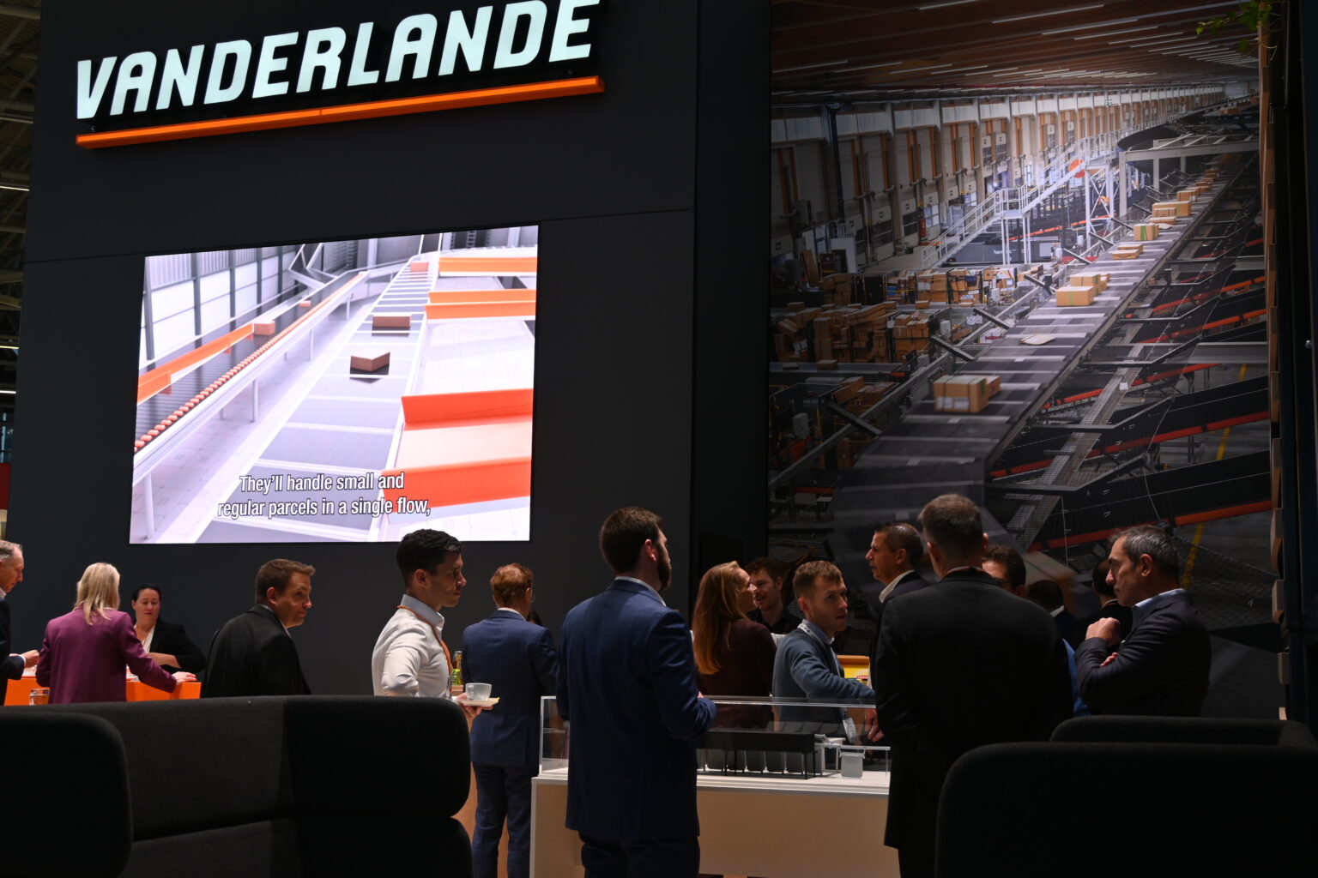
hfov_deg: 45.0
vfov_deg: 30.8
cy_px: 439
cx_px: 659
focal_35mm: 44
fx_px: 1592
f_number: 5.6
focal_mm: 29
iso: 100
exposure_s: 1/30
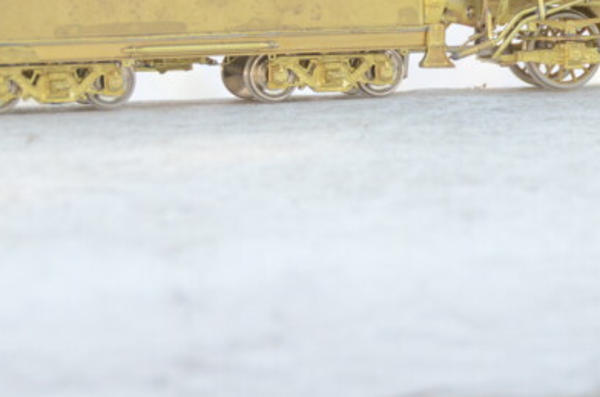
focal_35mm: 255
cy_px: -60
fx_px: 4246
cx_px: 519
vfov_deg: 5.3
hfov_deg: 8.1
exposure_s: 1/200
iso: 800
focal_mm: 65
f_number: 5
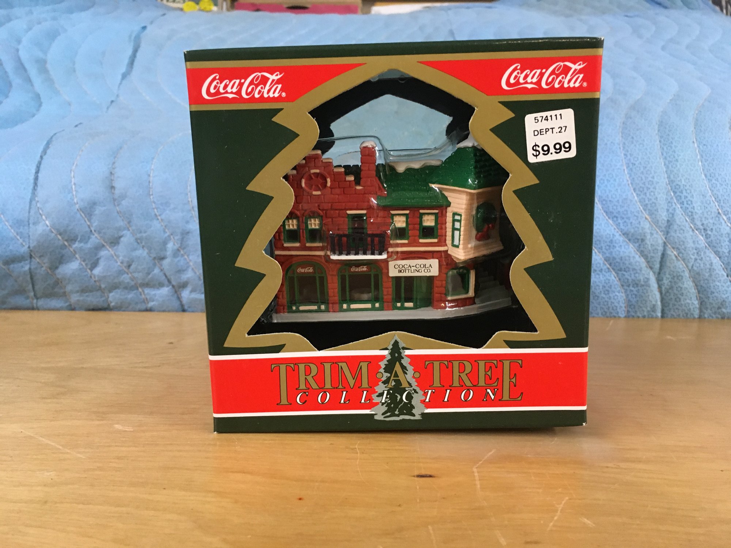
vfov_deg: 48.2
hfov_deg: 61.7
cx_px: 366
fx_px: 612
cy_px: 274
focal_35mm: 29
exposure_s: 1/30
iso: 200
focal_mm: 4.15
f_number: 2.2
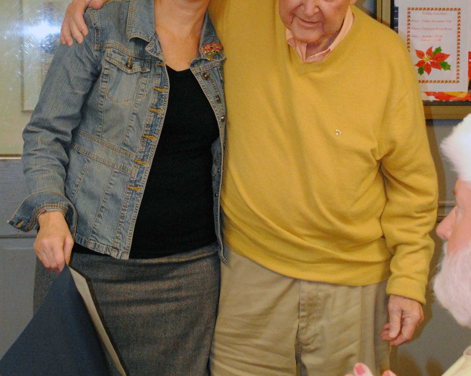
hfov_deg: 22.0
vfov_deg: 17.4
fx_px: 1213
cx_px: 201
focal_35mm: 87
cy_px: 42
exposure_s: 1/60
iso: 1600
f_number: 5.6
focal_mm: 34
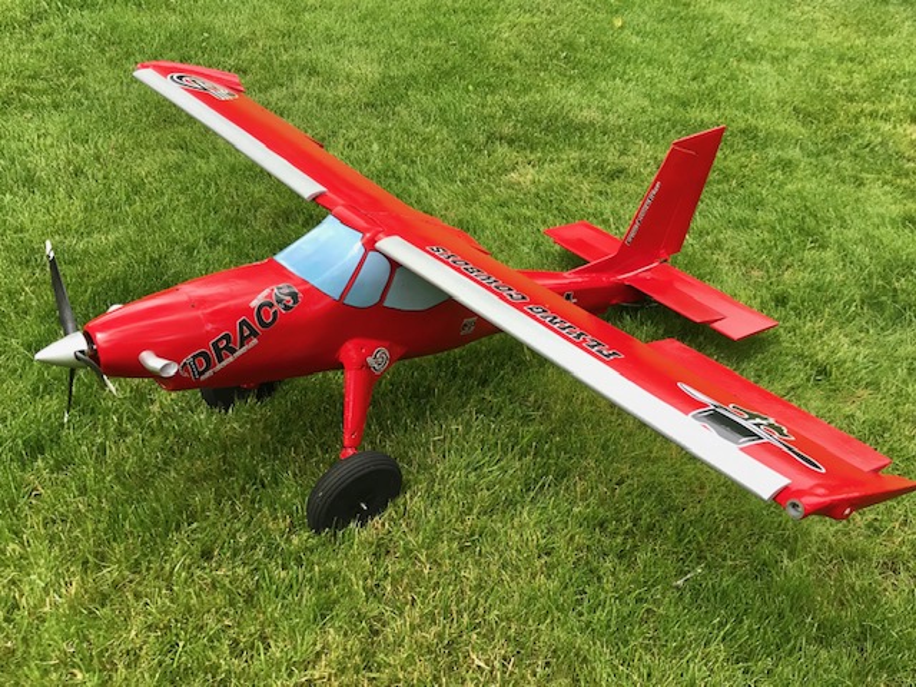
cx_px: 458
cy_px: 344
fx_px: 741
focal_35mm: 28
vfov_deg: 49.7
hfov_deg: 63.4
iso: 20
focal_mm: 3.99
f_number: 1.8
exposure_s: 1/573
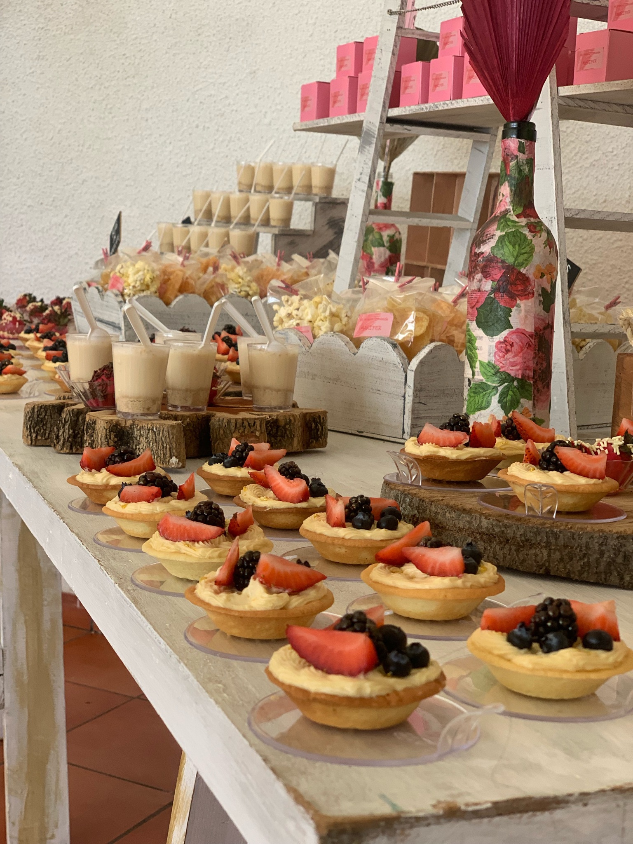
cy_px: 422
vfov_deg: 36.8
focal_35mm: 52
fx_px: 1268
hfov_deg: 28.0
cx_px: 316
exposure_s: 1/122
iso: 64
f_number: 2.4
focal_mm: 6
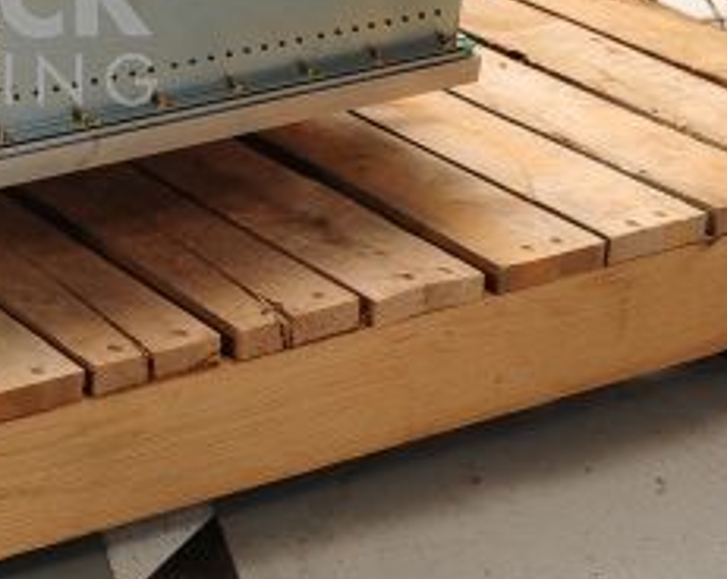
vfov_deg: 12.5
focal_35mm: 122
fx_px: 2621
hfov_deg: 15.2
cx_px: -157
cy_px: 30
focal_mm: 50
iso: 320
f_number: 14
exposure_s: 1/160
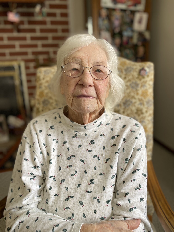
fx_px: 174
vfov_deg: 67.3
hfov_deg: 53.1
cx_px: 87
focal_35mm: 26
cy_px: 116
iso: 125
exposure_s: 1/60
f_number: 1.8
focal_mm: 4.25
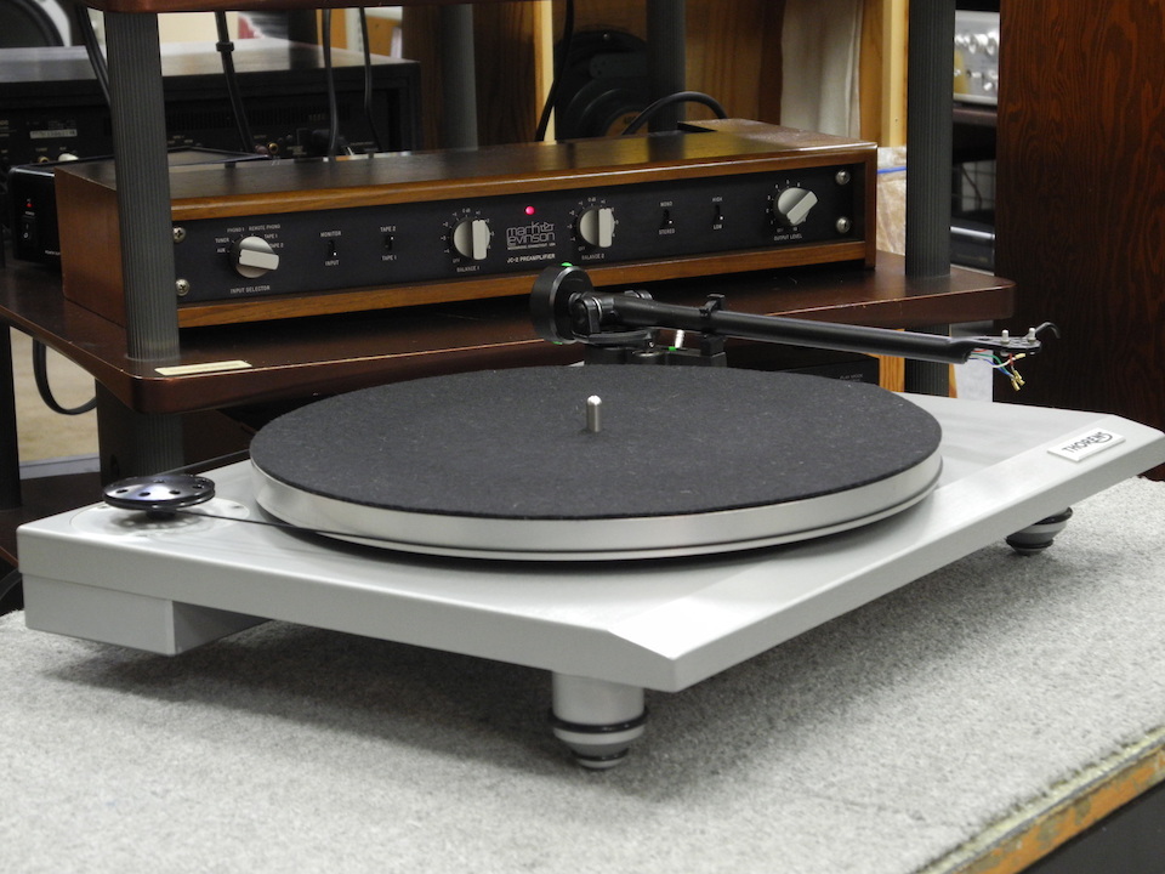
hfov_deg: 23.0
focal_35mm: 85
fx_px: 2861
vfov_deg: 17.4
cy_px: 437
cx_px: 582
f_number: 4
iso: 400
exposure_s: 1/16
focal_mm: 18.1
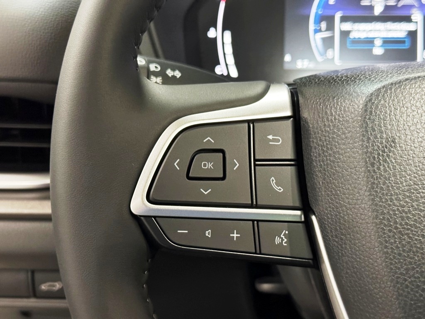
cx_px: 212
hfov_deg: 39.7
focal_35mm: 48
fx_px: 589
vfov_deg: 30.3
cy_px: 160
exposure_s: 1/30
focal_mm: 6.86
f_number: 1.78
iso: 640
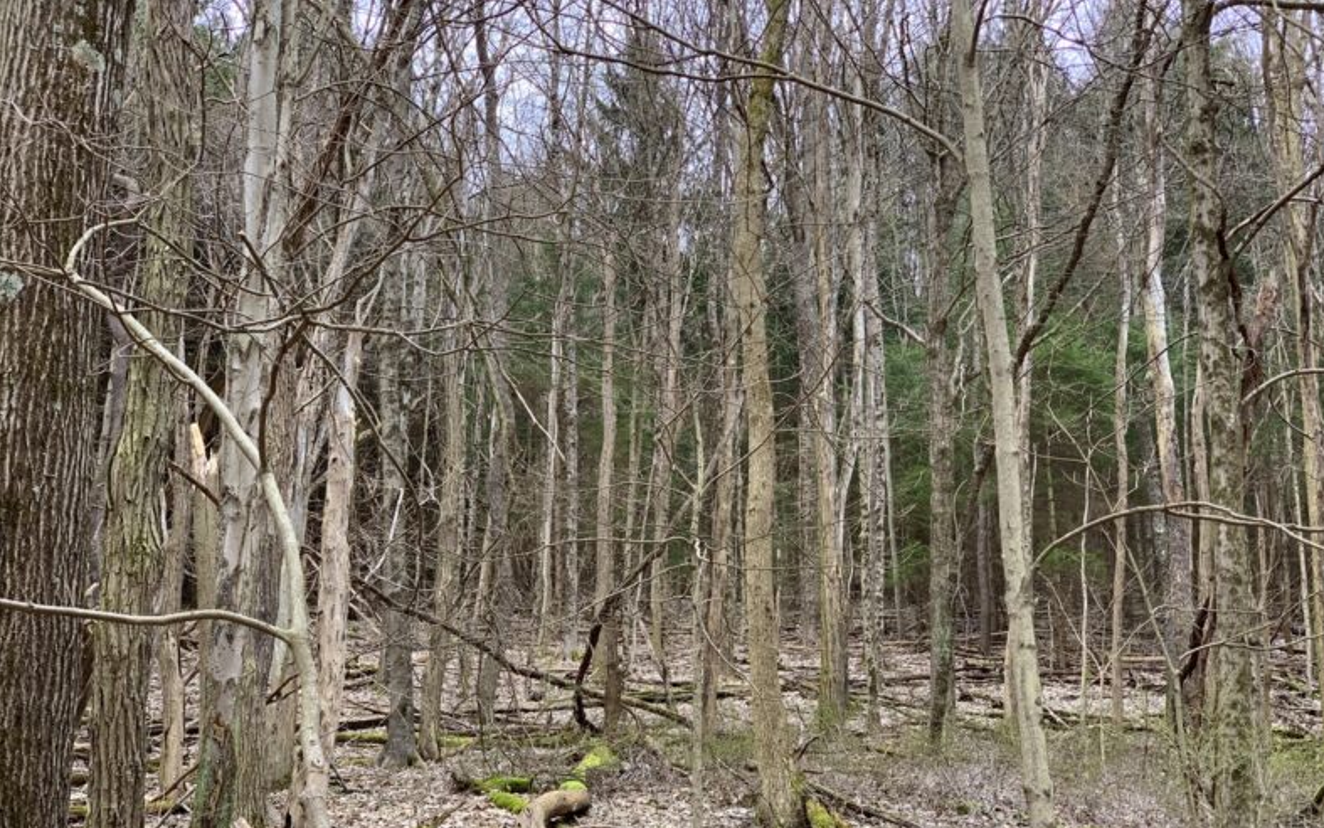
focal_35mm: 56
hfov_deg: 36.3
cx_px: 671
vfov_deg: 23.1
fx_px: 2021
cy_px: 503
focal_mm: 6
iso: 32
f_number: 2.4
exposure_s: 1/122
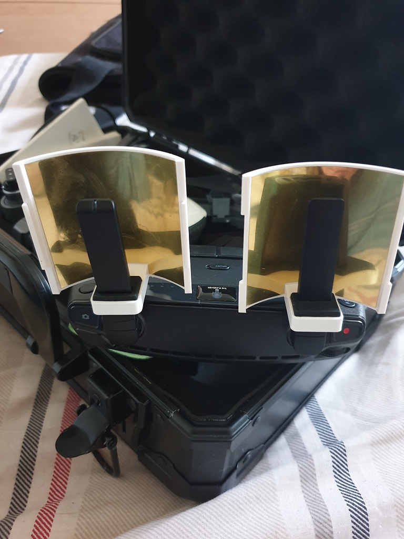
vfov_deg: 67.3
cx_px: 202
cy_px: 270
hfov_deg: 53.1
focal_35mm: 26
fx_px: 405
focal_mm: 4.3
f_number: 1.5
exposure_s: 1/10
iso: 400
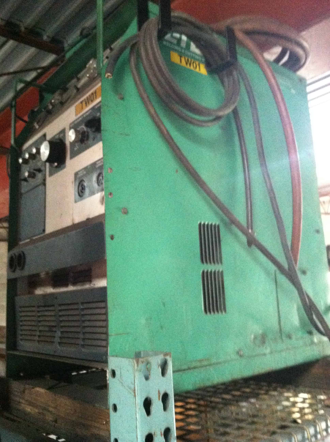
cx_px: 165
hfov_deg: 40.6
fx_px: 446
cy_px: 221
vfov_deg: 52.7
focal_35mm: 35
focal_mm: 3.85
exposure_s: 1/15
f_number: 2.8
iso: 800
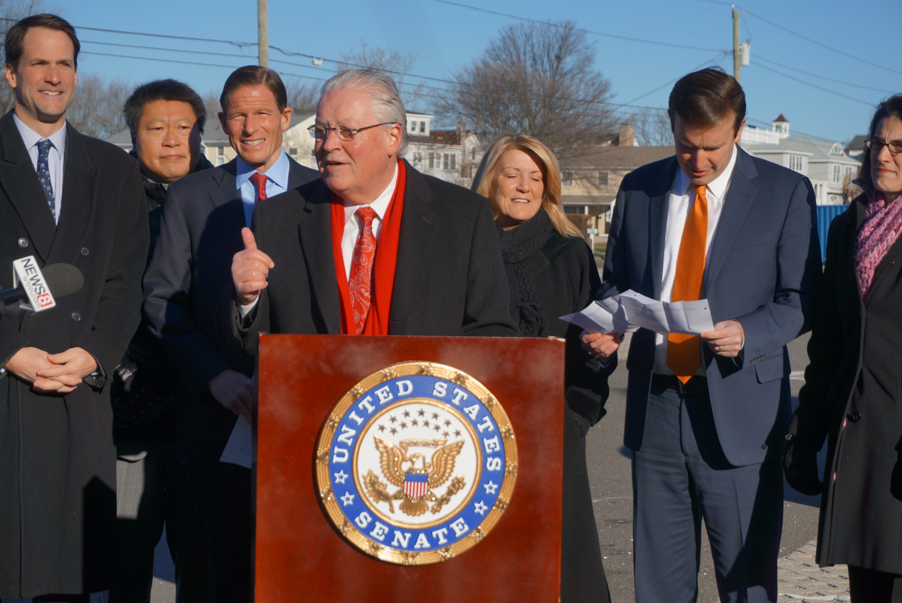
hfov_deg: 27.0
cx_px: 451
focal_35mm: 75
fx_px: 1880
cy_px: 302
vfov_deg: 18.2
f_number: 6.3
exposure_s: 1/640
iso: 100
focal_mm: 50
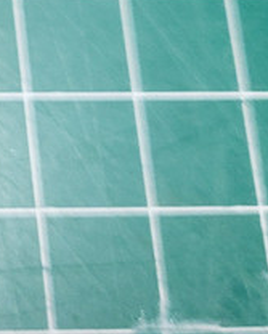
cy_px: -136
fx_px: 1286
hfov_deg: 10.0
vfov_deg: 14.0
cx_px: -424
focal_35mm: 130
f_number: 1.8
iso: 200
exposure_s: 1/100
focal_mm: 5.4
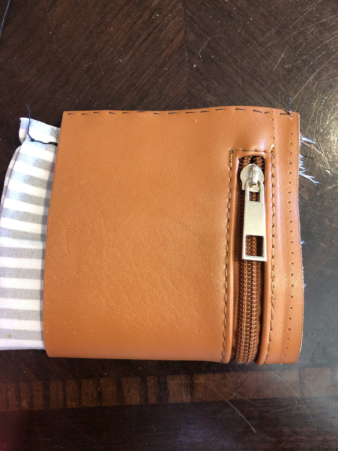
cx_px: 172
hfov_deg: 48.2
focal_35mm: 29
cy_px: 218
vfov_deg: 61.6
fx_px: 378
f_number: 1.8
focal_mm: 4
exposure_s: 1/15
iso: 80
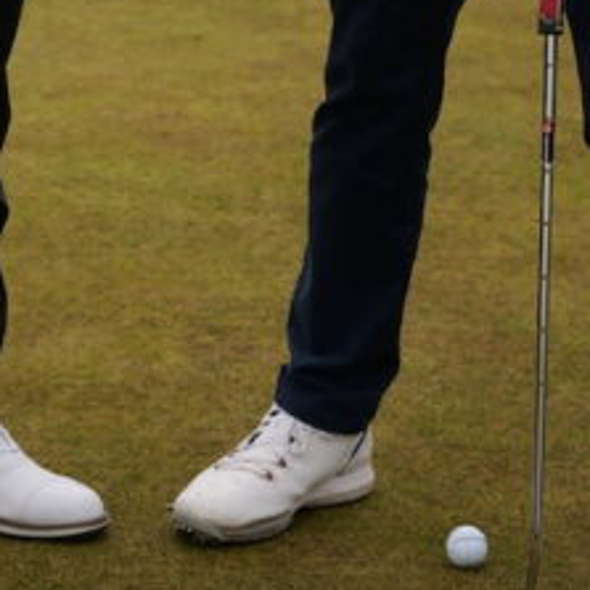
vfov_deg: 8.6
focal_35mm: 191
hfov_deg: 9.1
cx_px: 139
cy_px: -630
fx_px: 3683
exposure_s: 1/125
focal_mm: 49
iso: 125
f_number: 3.5
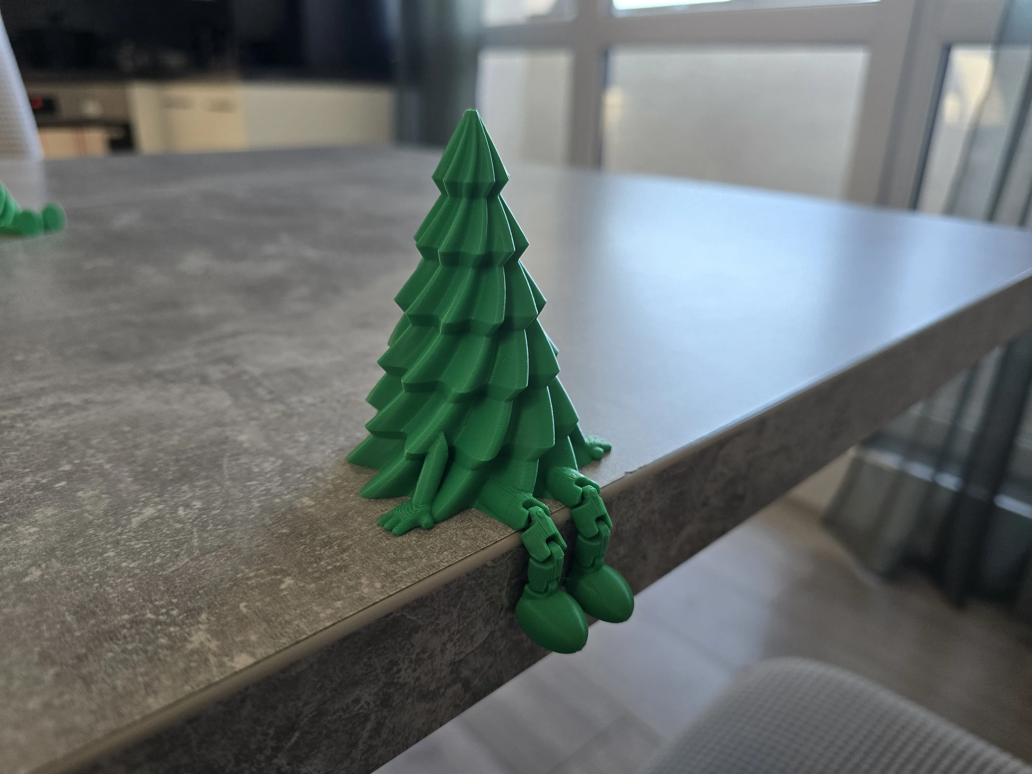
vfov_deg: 58.9
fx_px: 686
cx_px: 516
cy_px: 387
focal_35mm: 23
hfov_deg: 73.9
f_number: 1.7
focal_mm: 6.3
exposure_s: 1/180
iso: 160
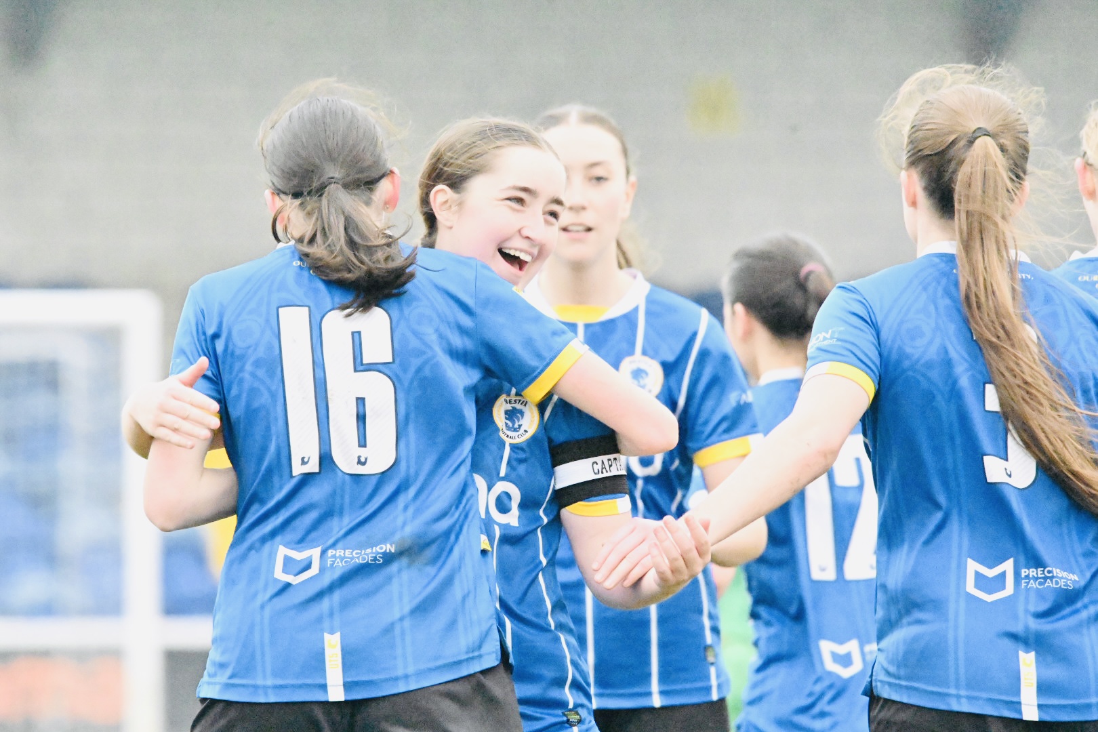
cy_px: 366
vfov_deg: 2.5
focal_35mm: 550
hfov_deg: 3.7
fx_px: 16774
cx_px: 549
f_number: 10
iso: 25600
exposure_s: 1/1600
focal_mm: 550
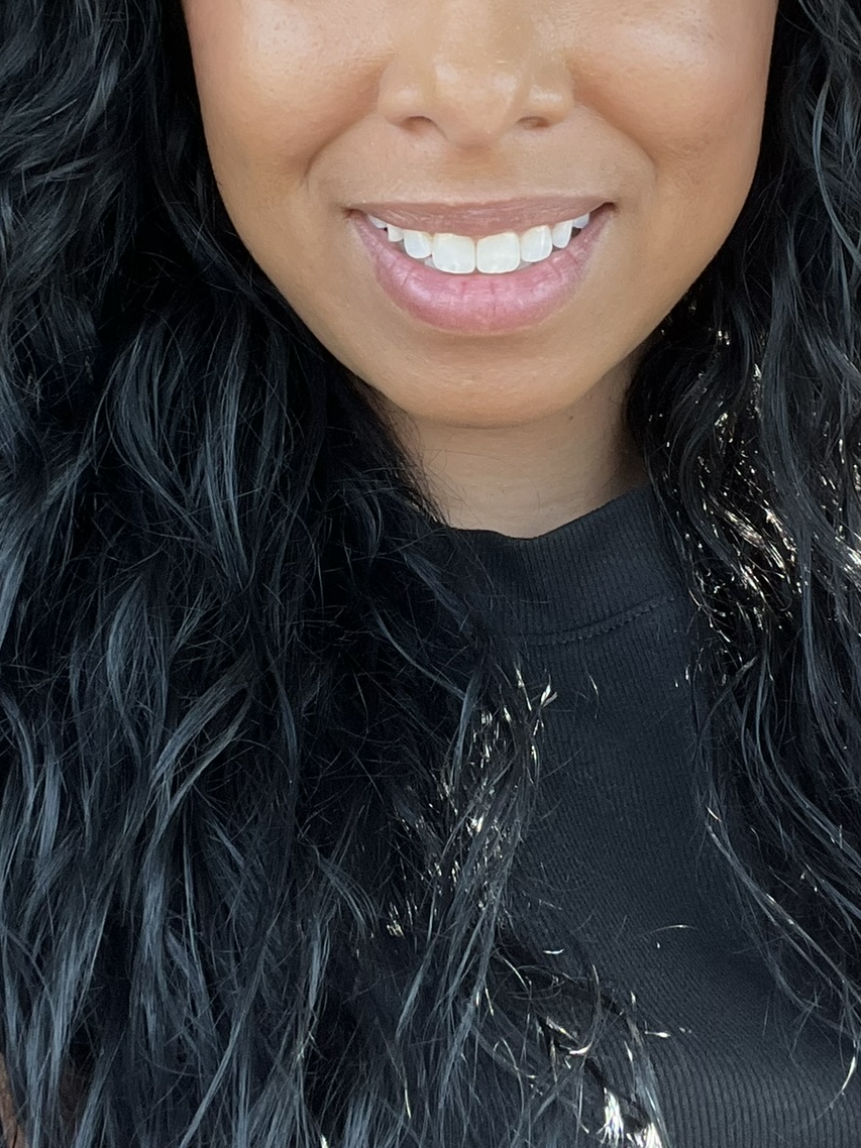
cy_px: 349
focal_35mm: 54
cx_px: 457
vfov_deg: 35.1
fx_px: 1792
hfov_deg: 27.0
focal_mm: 2.71
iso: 80
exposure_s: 1/121
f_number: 2.2
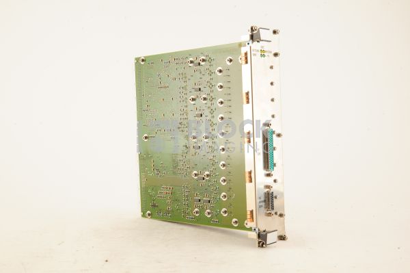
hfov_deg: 39.6
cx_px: 205
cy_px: 136
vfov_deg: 26.9
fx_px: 569
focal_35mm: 50
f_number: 14
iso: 1600
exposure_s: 1/160
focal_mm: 50
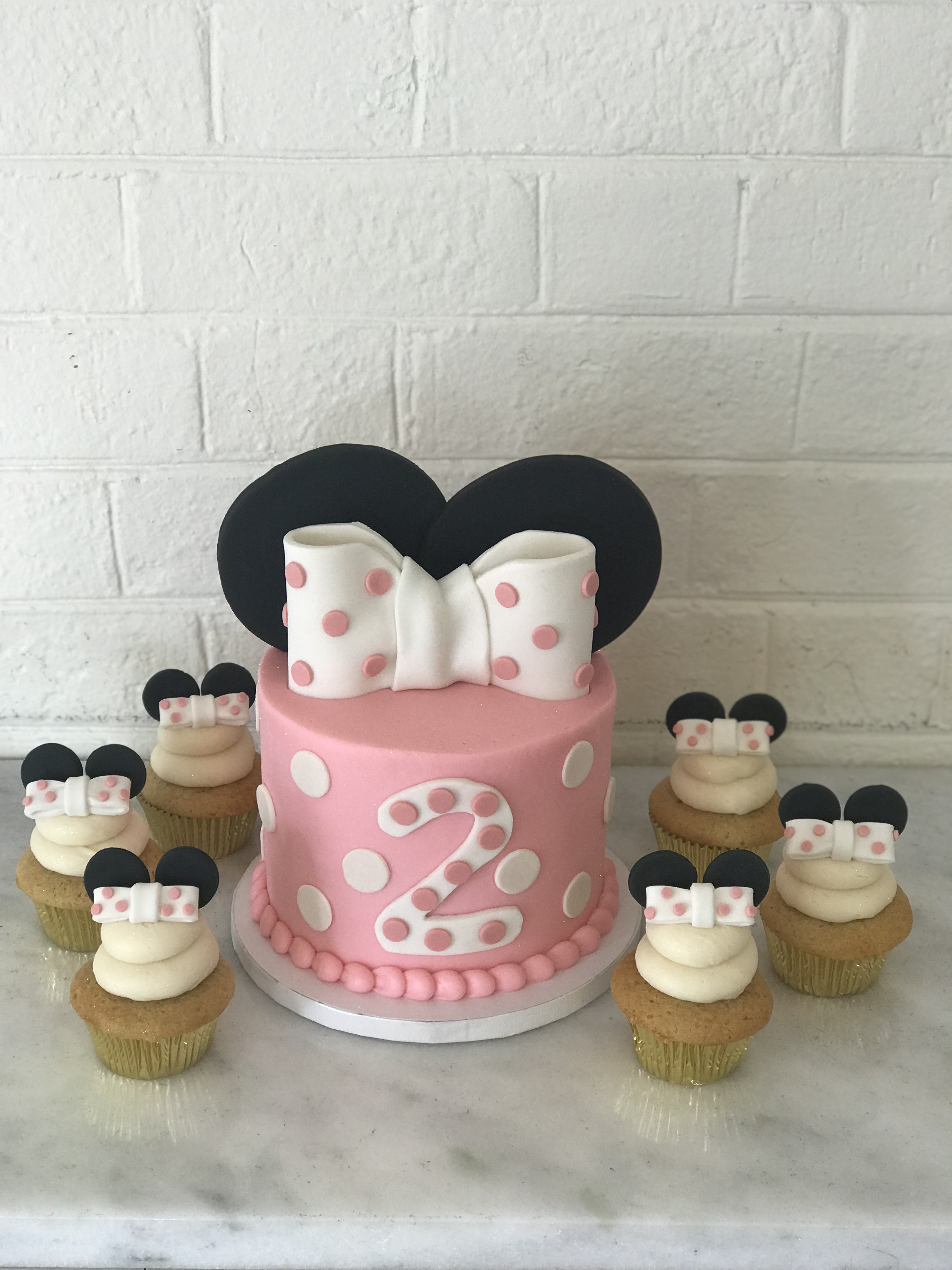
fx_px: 2090
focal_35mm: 57
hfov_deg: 25.7
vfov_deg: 33.8
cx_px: 476
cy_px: 635
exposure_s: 1/60
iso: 40
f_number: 2.8
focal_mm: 6.6
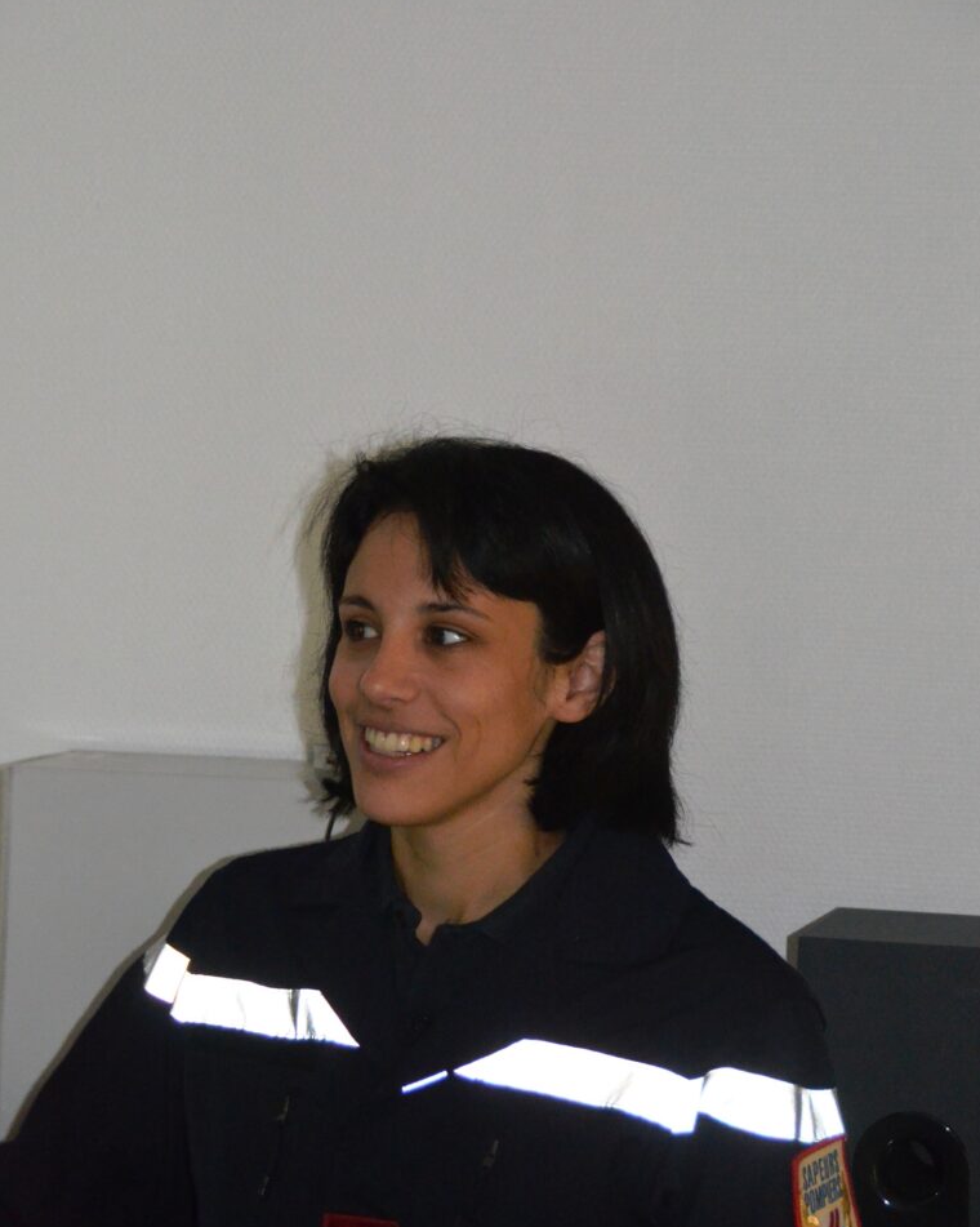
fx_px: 4664
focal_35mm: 129
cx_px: 494
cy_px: 673
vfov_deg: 15.0
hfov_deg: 12.0
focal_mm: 75
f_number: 5.6
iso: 3200
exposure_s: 1/60
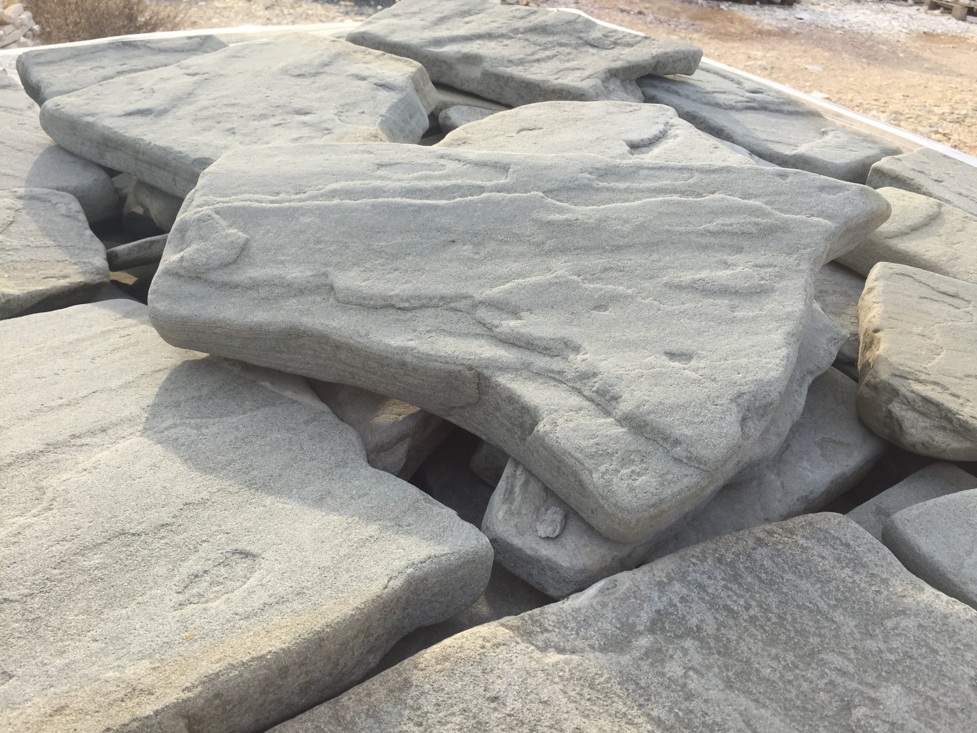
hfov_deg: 61.7
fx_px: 818
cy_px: 366
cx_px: 488
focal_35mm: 29
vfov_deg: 48.2
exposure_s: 1/760
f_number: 2.2
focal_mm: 4.15
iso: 32
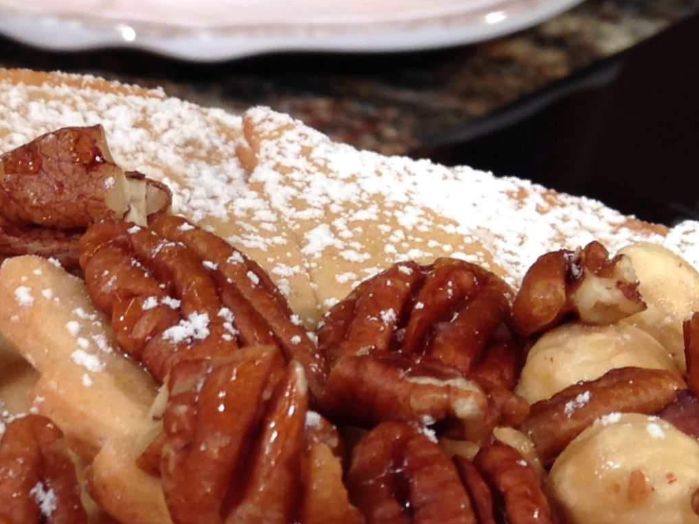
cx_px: -172
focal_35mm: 105
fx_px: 2120
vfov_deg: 14.0
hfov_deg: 17.7
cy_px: 465
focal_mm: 4.12
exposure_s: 1/24
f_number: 2.4
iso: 50
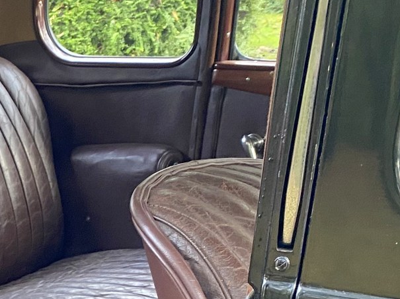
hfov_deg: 20.1
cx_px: -175
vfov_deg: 16.0
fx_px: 993
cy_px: 417
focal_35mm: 86
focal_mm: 4.25
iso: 200
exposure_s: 1/60
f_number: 1.8
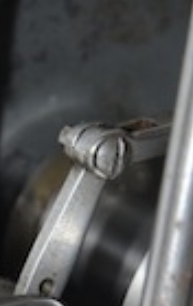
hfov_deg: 2.8
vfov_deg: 4.5
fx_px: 3910
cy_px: 286
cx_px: 0
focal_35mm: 466
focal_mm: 105
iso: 1000
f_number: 13
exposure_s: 1/60
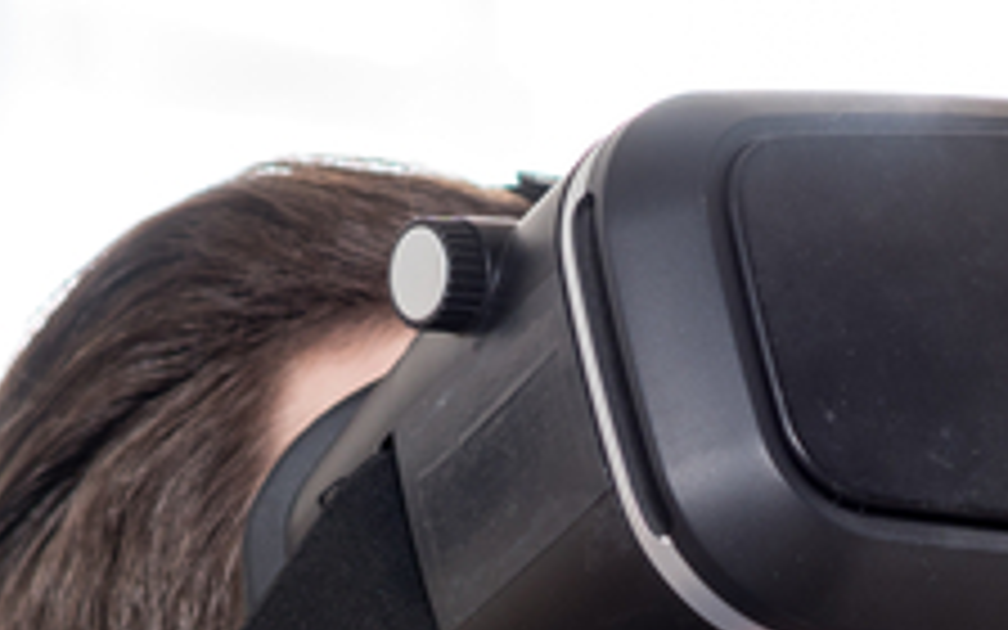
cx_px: 520
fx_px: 10604
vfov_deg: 3.4
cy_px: 1456
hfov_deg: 5.4
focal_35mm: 386
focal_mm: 85
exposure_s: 1/160
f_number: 5
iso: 64
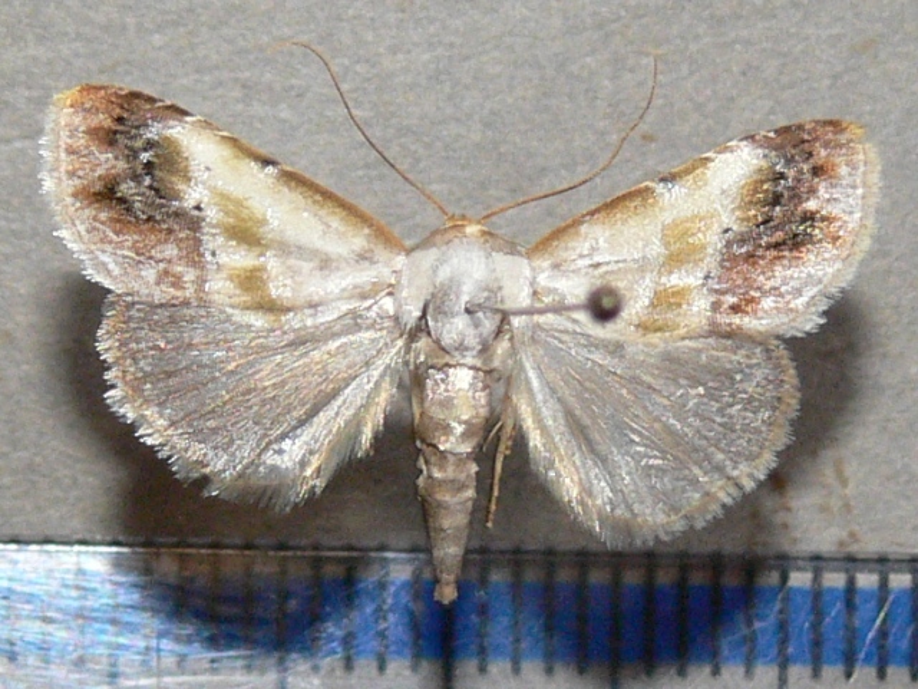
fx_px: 1114
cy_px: 344
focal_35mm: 42
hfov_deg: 44.8
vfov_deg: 34.3
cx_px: 459
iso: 100
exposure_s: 1/30
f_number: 4
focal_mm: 8.8
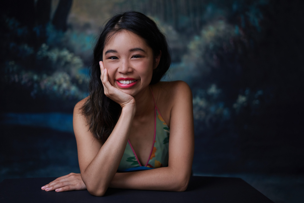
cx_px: 152
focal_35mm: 50
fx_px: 422
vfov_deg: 27.0
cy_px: 102
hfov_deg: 39.6
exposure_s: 1/250
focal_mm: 50
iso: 400
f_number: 1.8
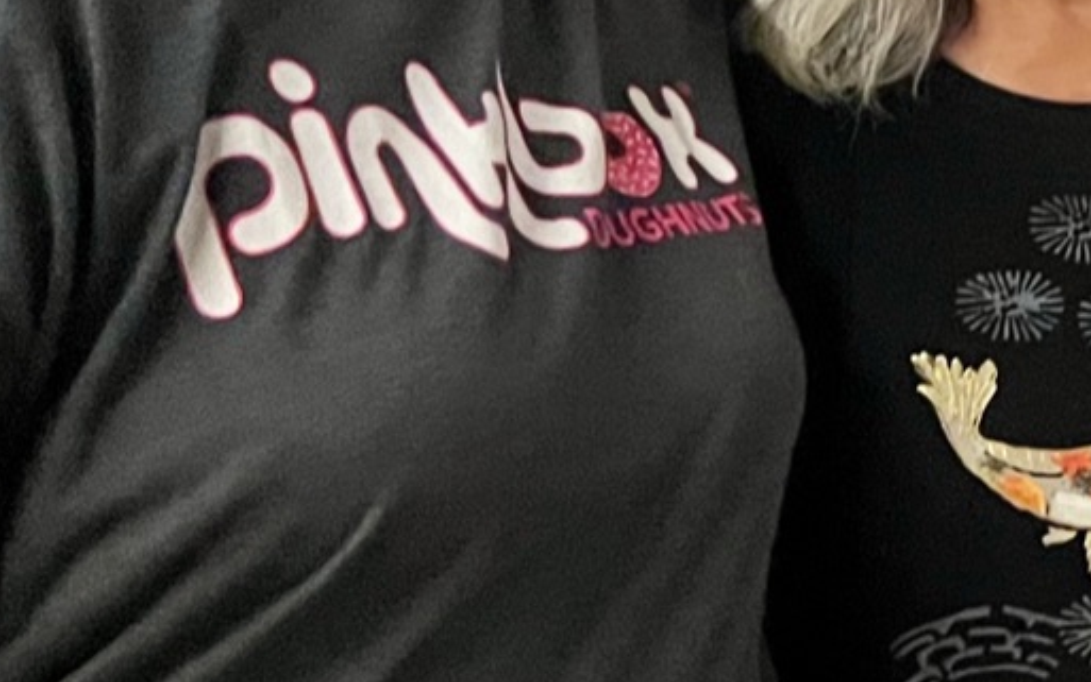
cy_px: 147
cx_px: 1983
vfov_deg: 11.9
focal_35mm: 110
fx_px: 3272
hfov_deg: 16.0
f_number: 1.5
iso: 500
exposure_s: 1/30
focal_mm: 5.7
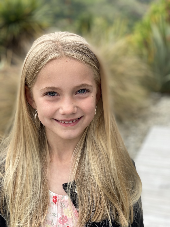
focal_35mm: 52
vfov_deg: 36.8
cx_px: 85
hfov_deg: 28.0
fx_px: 340
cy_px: 114
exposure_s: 1/241
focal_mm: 6
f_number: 2
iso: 20
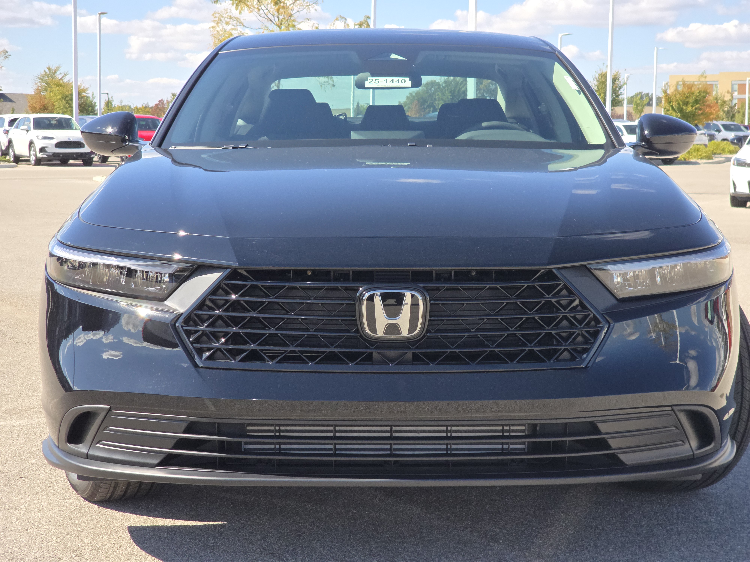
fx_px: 1495
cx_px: 375
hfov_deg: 28.2
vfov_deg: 21.3
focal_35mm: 69
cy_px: 281
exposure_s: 1/994
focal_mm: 7.9
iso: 50
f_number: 2.4
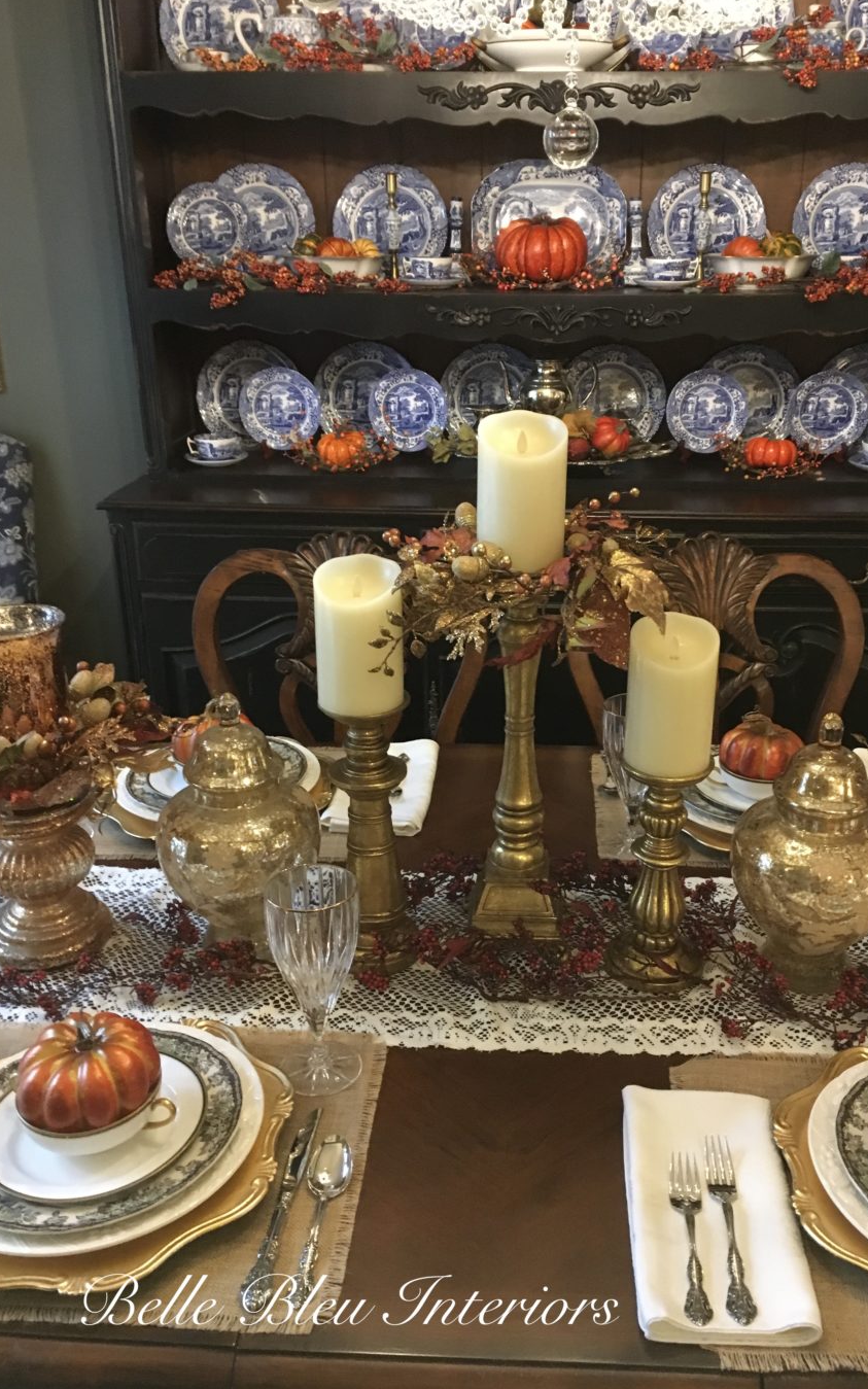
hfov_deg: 40.5
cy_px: 690
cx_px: 502
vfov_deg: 61.2
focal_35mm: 31
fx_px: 1173
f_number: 2.2
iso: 250
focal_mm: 4.15
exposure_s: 1/15
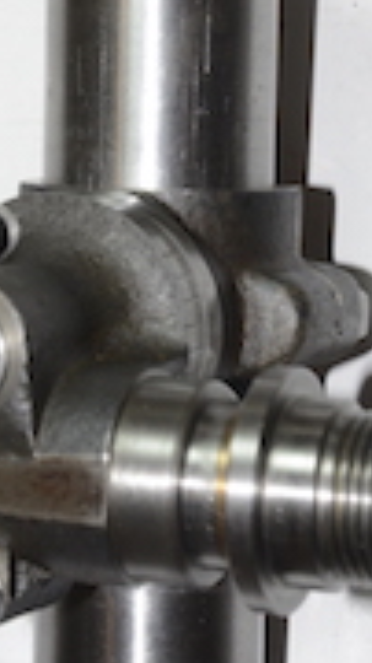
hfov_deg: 7.1
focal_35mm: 171
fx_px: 3004
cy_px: 228
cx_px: 15
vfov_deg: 12.6
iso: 500
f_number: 11
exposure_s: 1/60
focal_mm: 48
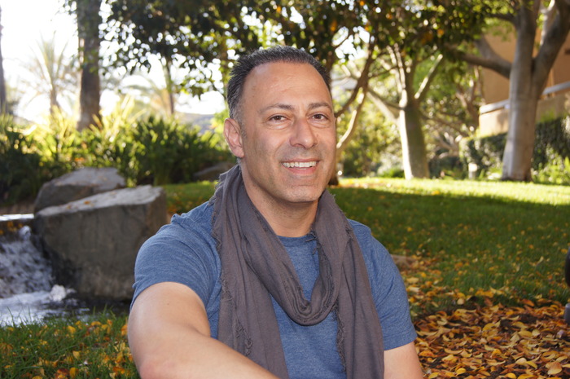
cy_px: 190
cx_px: 285
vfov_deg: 25.7
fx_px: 830
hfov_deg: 37.9
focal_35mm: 52
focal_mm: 35
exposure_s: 1/80
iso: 100
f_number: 5
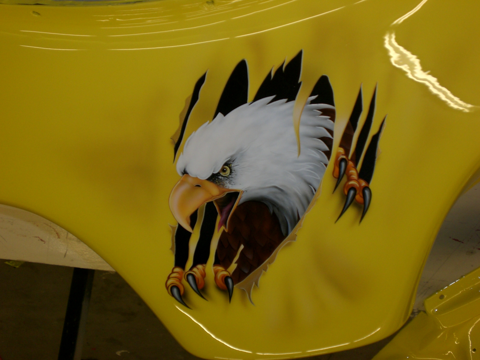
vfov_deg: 28.6
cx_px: 240
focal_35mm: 51
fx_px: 707
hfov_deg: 37.5
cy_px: 180
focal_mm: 8.44
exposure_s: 1/40
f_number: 3.6
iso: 100
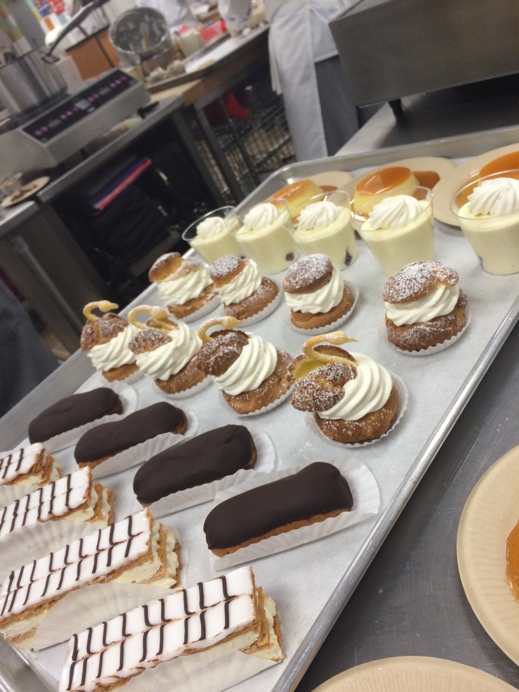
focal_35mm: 29
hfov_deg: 48.2
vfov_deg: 61.7
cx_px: 260
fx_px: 580
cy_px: 346
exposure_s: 1/30
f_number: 2.2
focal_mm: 4.15
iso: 50
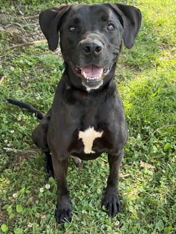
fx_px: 325
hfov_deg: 30.3
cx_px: 88
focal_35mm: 48
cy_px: 117
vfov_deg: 39.7
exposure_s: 1/452
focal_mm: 6.76
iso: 80
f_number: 1.78
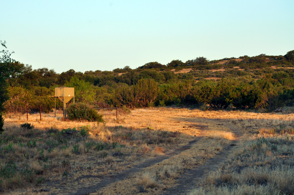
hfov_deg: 17.1
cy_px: 98
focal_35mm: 120
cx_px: 147
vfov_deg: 11.4
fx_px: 979
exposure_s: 1/125
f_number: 9
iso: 400
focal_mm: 80
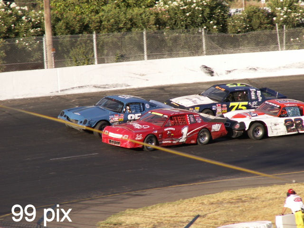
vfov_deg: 4.0
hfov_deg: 5.4
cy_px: 114
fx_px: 3232
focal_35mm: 368
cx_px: 152
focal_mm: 61.01
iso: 50
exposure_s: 1/400
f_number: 4.5
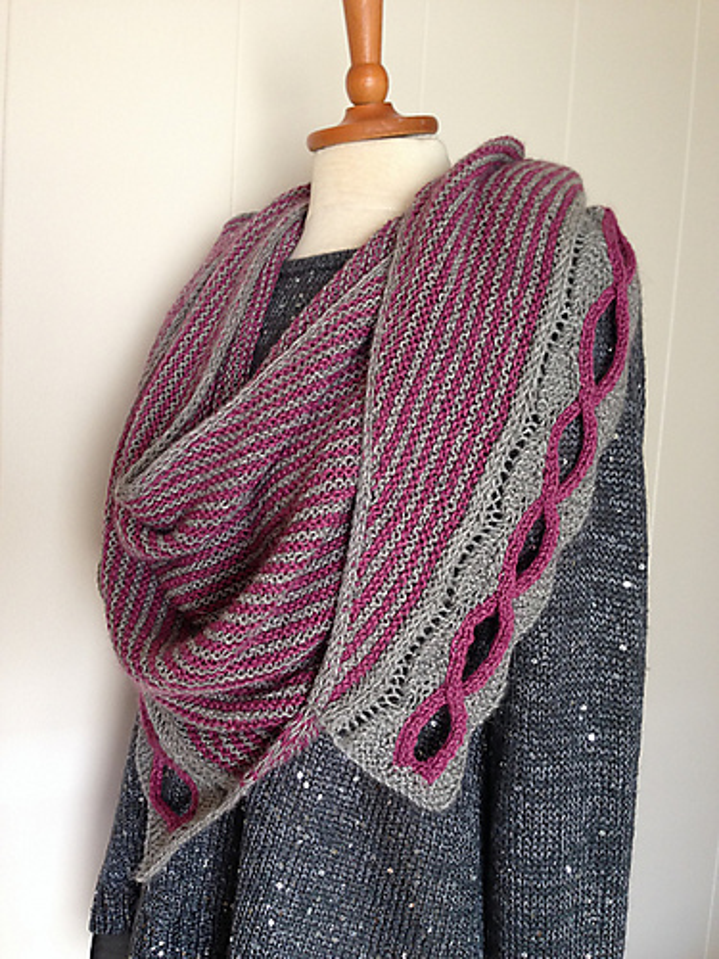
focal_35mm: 33
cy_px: 480
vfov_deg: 55.4
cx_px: 360
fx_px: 914
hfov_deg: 42.9
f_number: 2.4
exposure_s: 1/20
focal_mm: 4.12
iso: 100
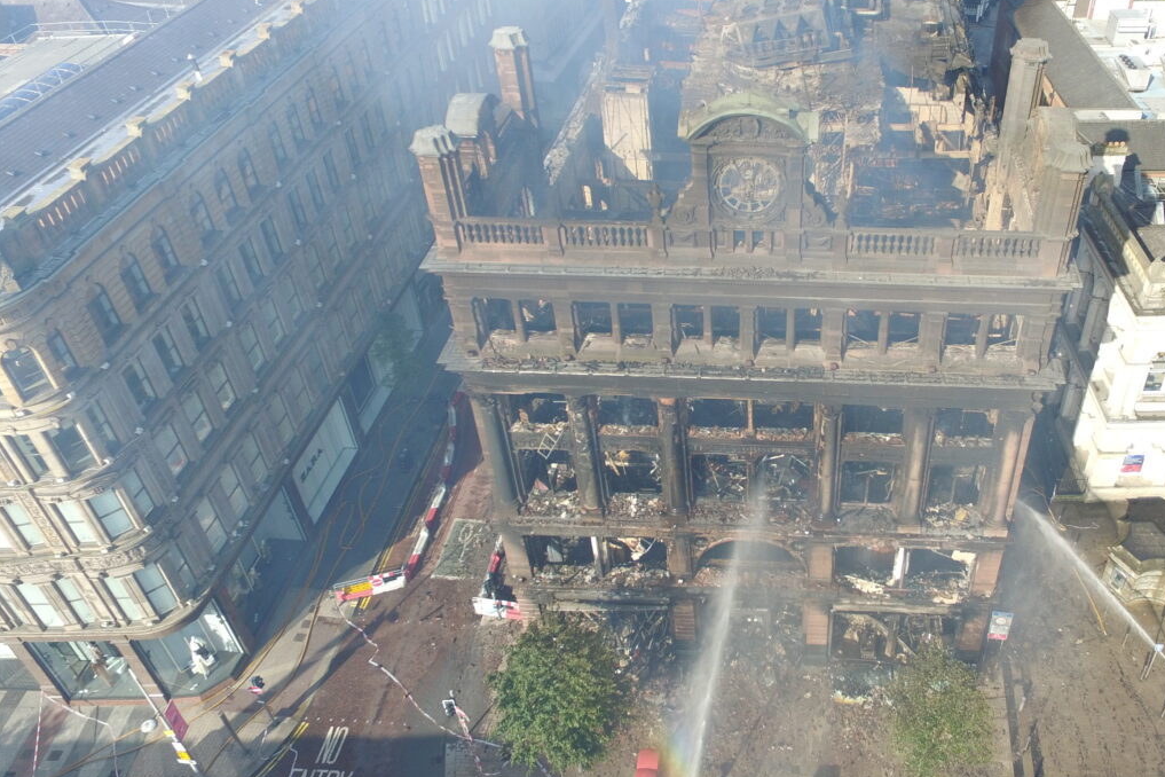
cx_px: 765
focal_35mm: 30
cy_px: 356
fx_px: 971
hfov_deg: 60.6
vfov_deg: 43.6
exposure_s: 1/376
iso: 100
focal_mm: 3.61
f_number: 2.8
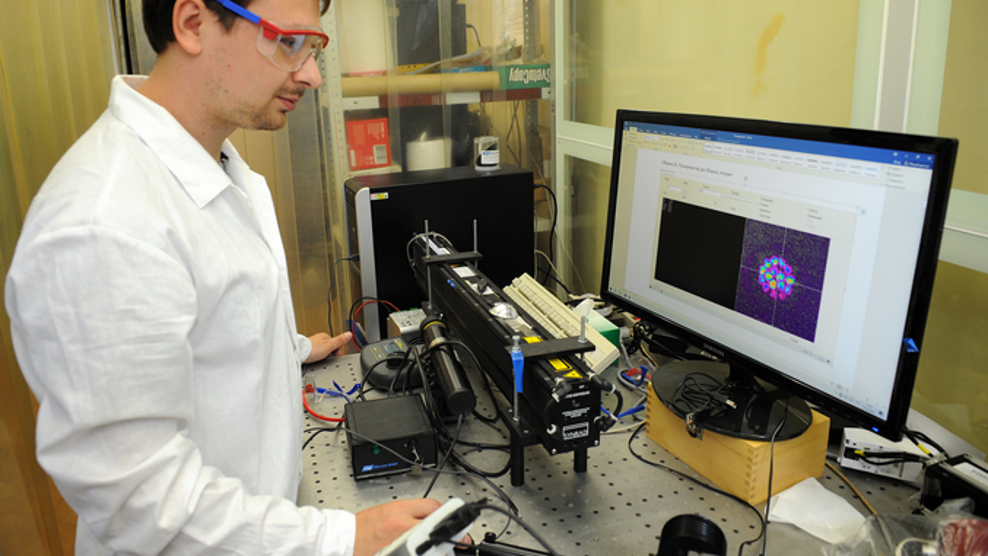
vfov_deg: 44.3
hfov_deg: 71.9
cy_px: 233
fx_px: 681
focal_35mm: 26
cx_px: 479
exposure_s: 1/160
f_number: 4.5
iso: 1100
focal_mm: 24
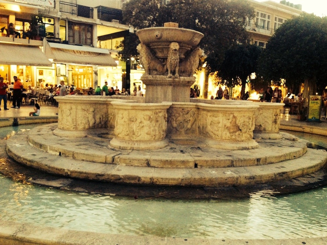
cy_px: 122
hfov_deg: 52.6
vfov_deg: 40.7
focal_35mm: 35
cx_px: 164
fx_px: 331
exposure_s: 1/20
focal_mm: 4.28
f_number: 2.4
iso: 400
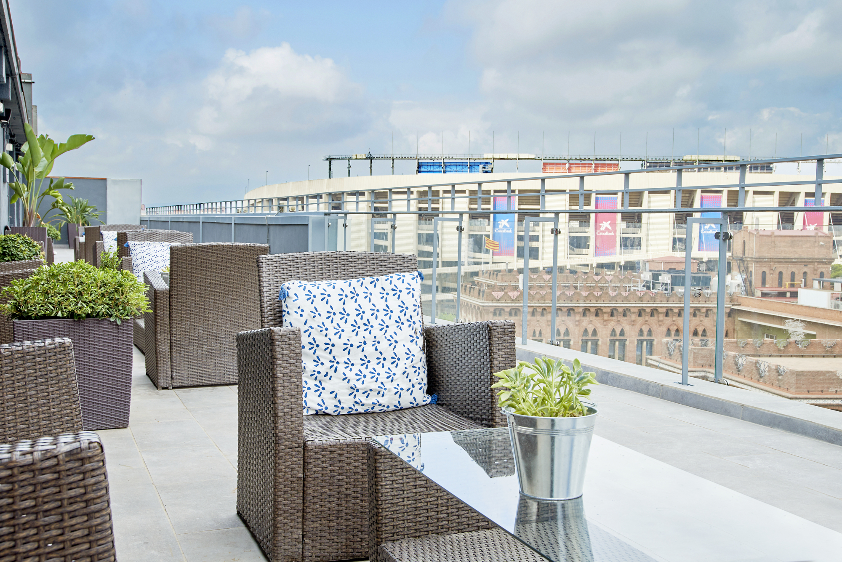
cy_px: 281
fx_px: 983
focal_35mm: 42
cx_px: 421
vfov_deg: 31.9
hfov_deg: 46.4
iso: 100
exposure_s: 1/60
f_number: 16
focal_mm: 42
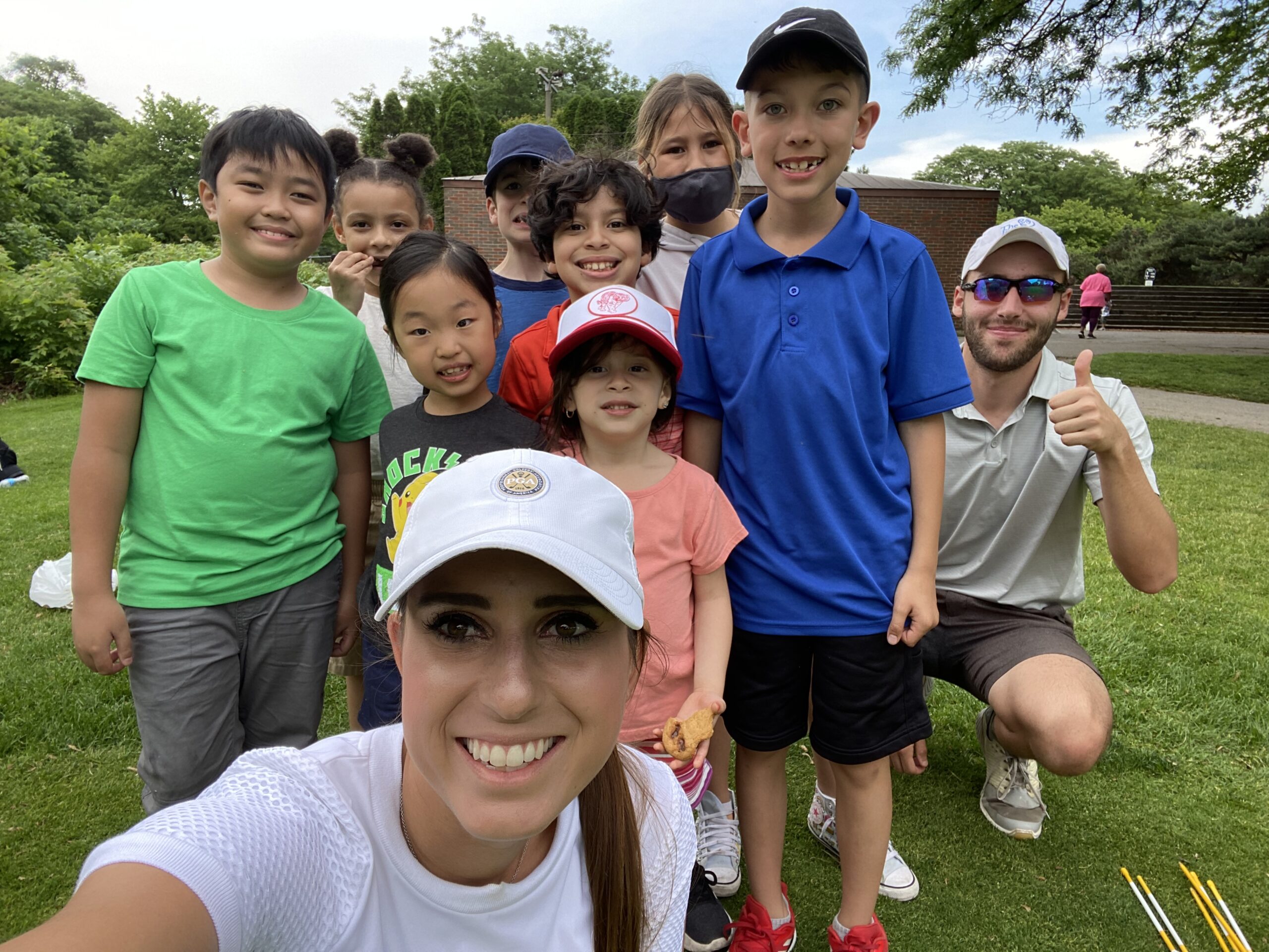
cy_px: 476
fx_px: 843
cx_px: 634
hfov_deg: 73.9
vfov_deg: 58.9
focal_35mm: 23
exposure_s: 1/122
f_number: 2.2
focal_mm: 2.71
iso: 32
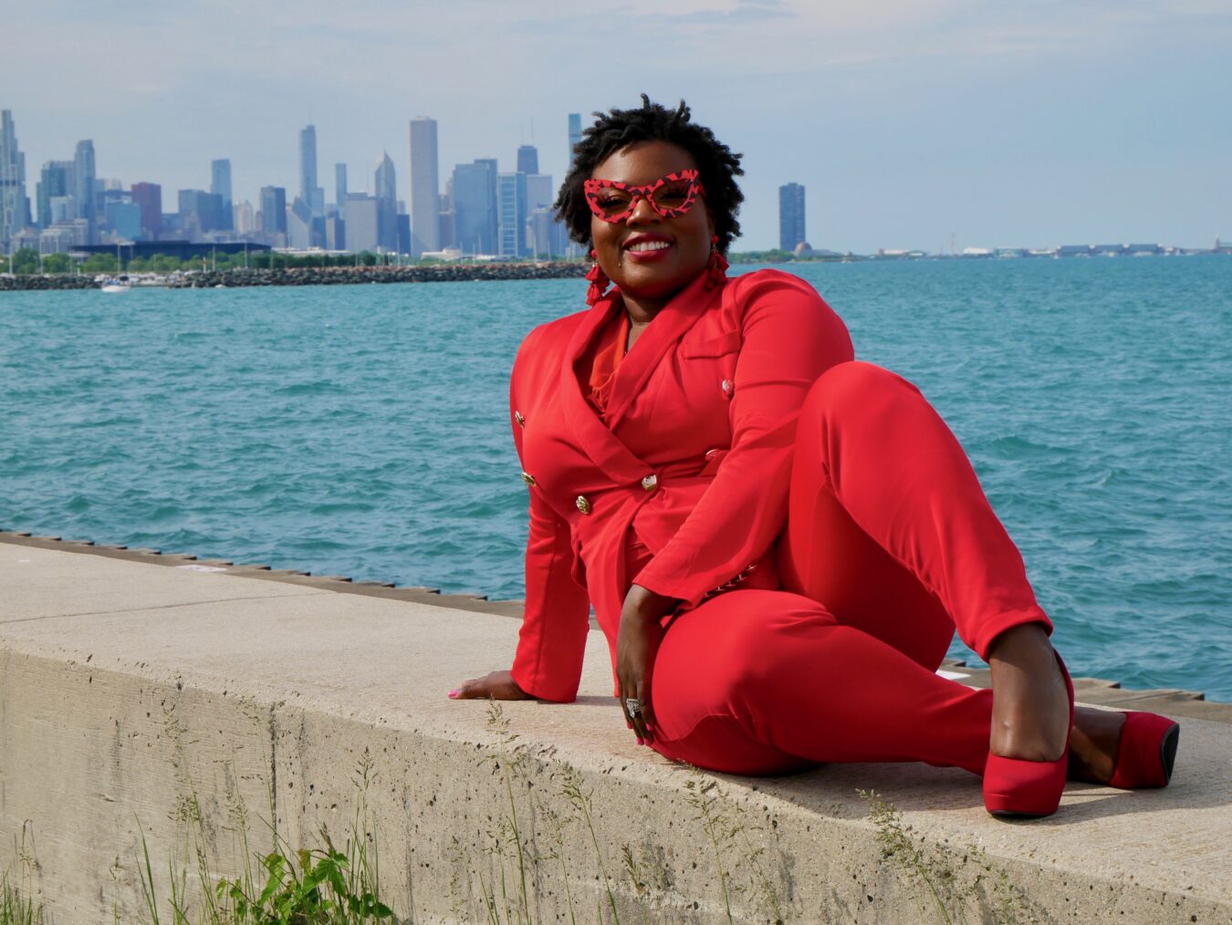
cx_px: 616
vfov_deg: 18.9
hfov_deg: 25.0
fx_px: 2778
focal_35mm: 78
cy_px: 462
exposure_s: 1/500
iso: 200
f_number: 10
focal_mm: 39
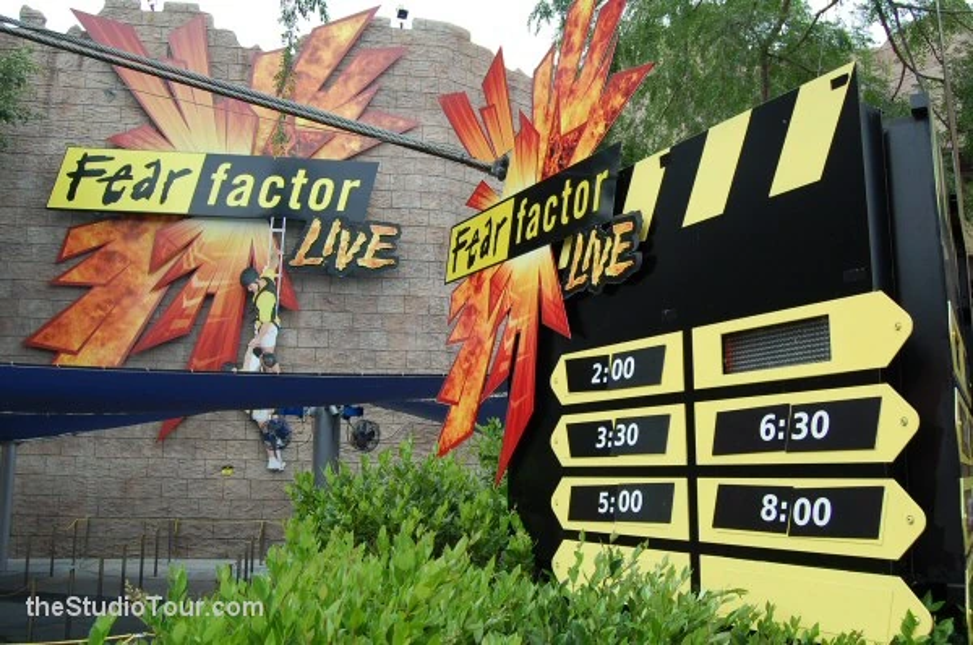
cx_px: 486
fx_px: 890
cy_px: 322
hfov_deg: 57.3
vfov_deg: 39.8
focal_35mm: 33
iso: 200
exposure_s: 1/200
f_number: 7.1
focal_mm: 22
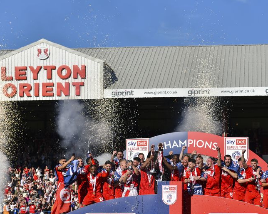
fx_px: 785
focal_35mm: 99
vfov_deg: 15.5
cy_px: 127
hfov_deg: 19.3
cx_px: 186
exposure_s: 1/2500
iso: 100
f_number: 4
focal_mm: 70
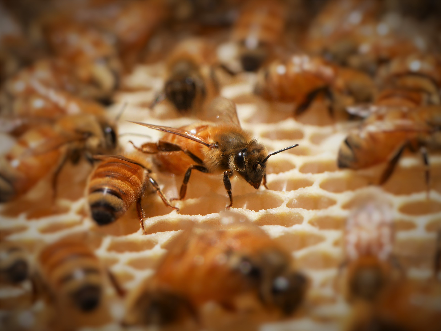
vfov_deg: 16.4
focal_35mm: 90
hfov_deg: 21.8
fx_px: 1147
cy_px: 166
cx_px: 220
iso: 200
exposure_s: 1/800
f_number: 6.3
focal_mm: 45
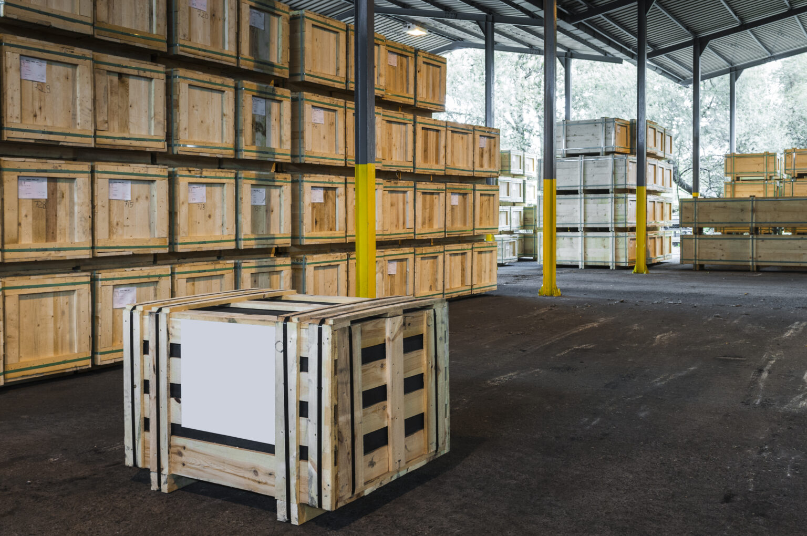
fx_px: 806
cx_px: 404
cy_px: 268
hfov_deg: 53.2
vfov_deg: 36.8
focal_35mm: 36
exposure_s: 1/2.5
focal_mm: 24
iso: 100
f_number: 11
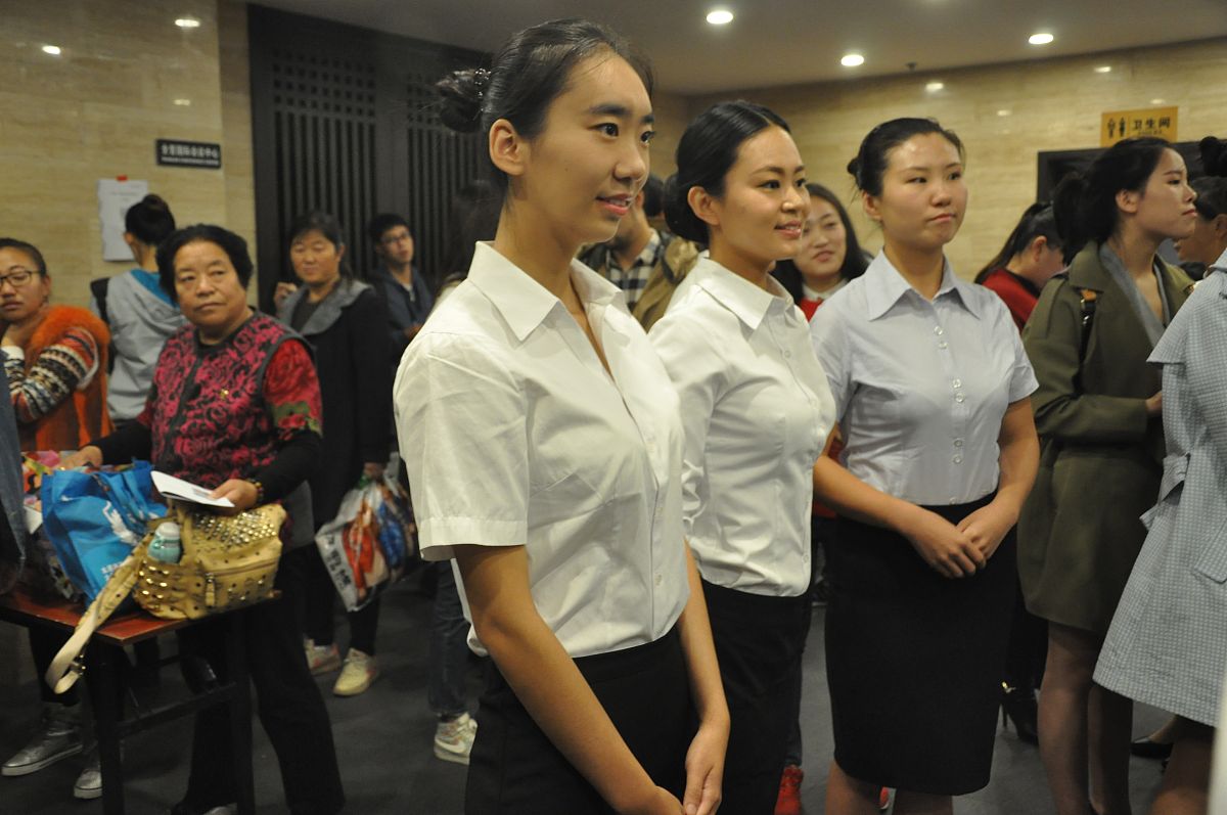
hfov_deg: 53.2
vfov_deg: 36.8
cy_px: 408
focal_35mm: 36
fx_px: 1225
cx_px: 614
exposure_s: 1/25
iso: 1600
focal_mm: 24
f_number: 4
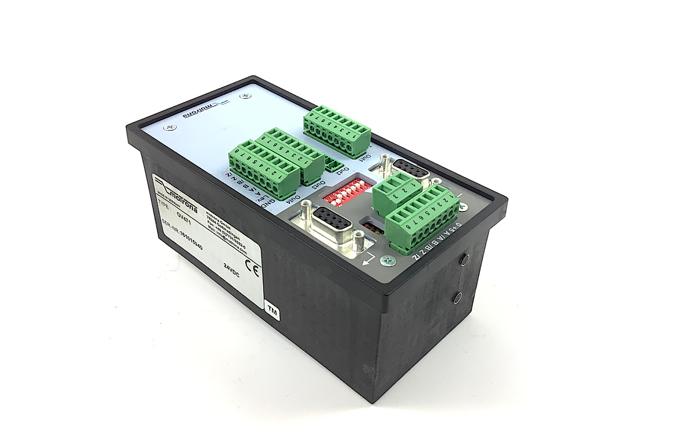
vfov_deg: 38.3
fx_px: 619
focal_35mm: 33
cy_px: 228
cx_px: 345
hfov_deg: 58.1
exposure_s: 1/50
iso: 64
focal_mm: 3.3
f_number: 2.4
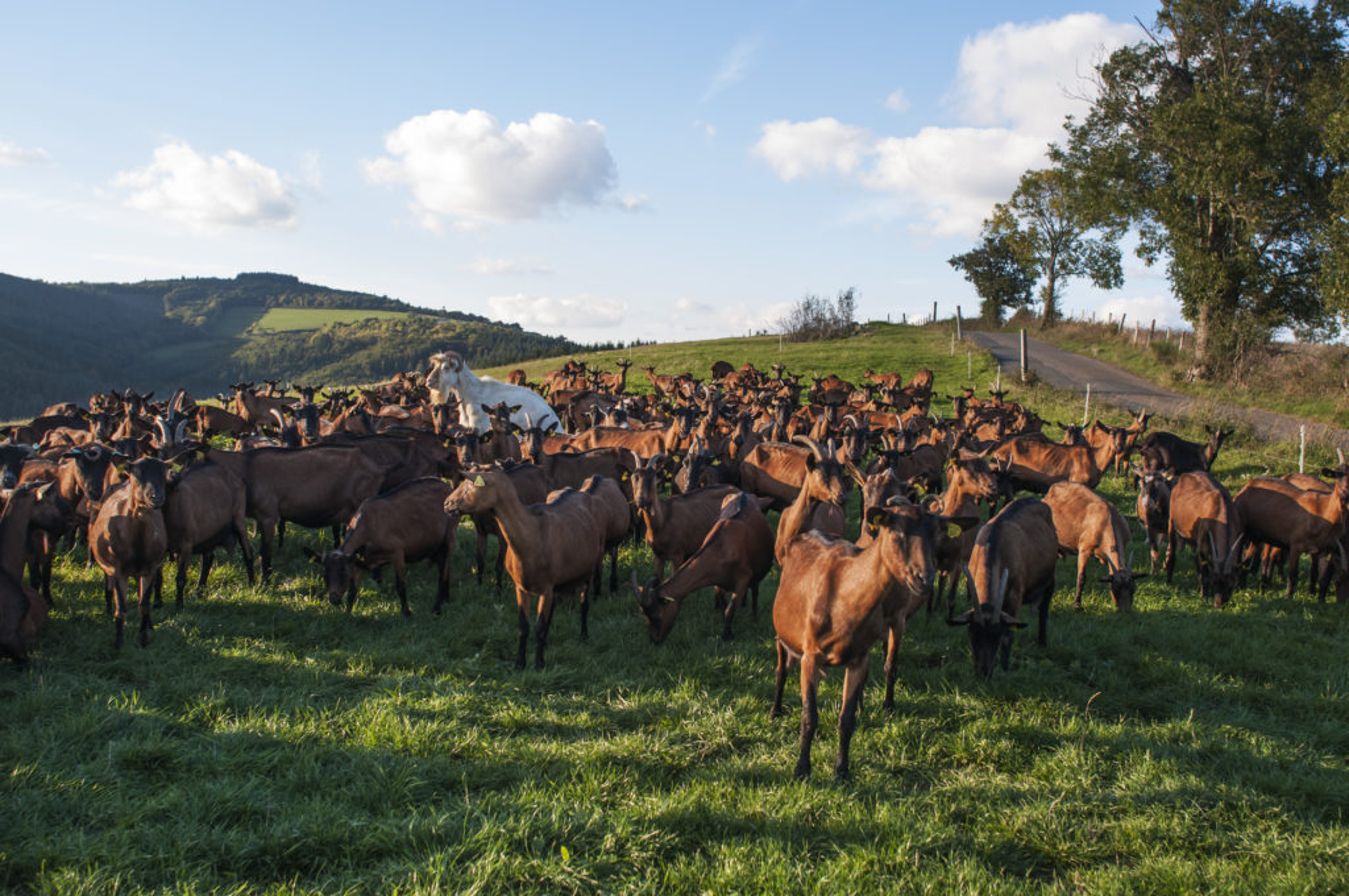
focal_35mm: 36
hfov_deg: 53.2
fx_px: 1347
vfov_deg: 36.8
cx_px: 674
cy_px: 448
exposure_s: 1/400
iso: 200
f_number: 5
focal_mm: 24
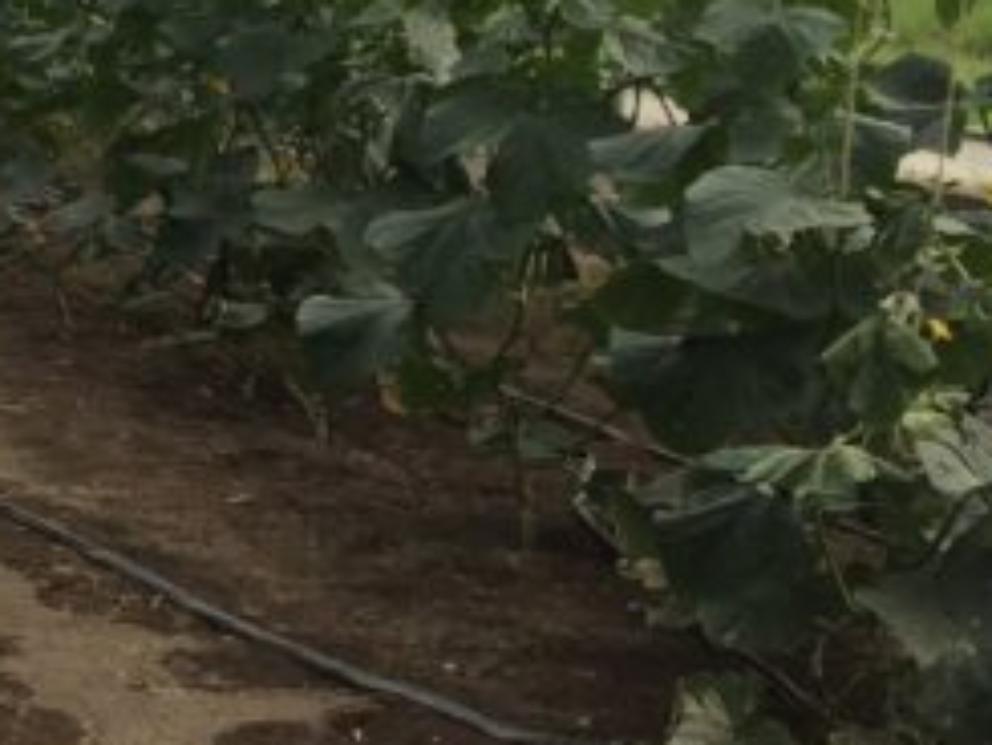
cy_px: 223
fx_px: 3469
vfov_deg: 12.2
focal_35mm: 121
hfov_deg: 14.1
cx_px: -895
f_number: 2.2
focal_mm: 4.15
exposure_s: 1/659
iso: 32
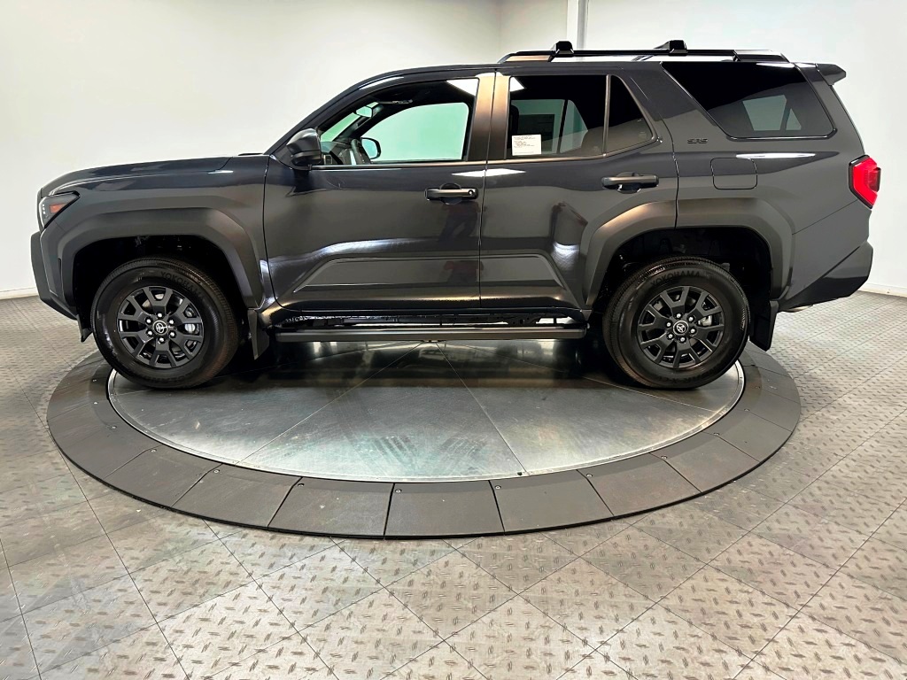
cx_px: 454
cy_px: 340
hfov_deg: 71.6
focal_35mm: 24
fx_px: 629
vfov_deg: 56.8
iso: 800
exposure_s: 1/60
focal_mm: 6.86
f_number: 1.78
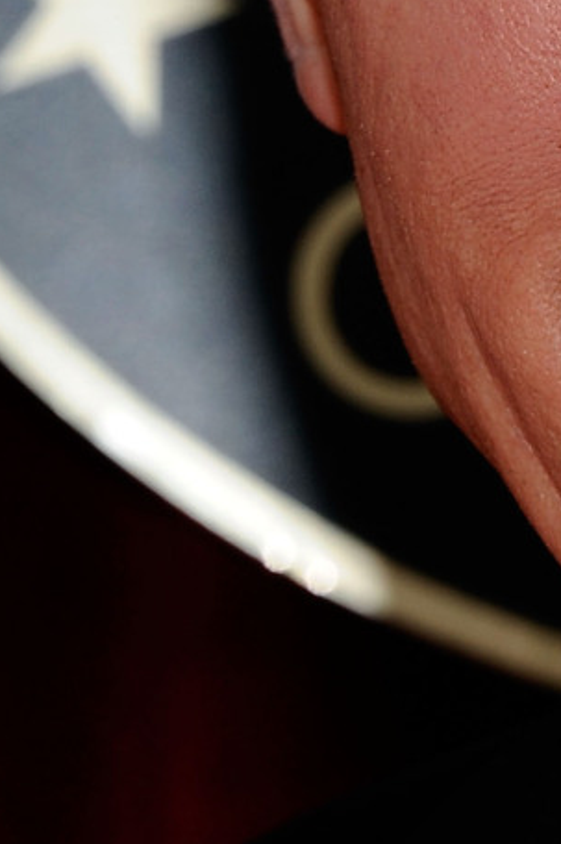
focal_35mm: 1348
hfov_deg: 1.0
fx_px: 31579
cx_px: 970
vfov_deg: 1.5
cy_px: -61
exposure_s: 1/250
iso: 320
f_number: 14
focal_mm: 300
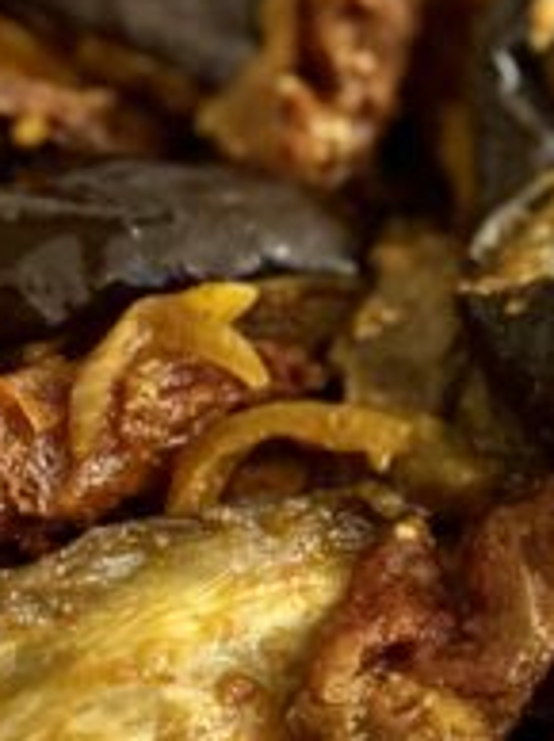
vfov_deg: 19.9
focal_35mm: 99
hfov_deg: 14.7
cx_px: 550
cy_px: 382
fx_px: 2117
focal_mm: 6.86
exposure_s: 1/33
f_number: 1.78
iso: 1000
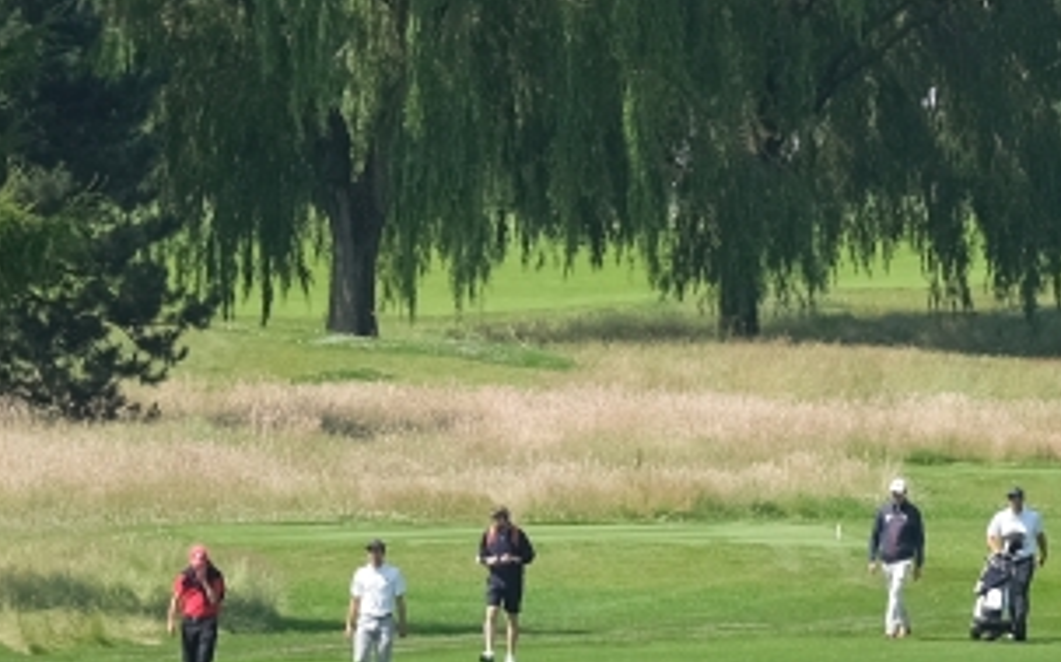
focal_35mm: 1102
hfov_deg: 1.9
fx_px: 31847
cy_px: 42
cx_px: 1135
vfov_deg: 1.2
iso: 200
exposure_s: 1/750
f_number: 4.5
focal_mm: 140
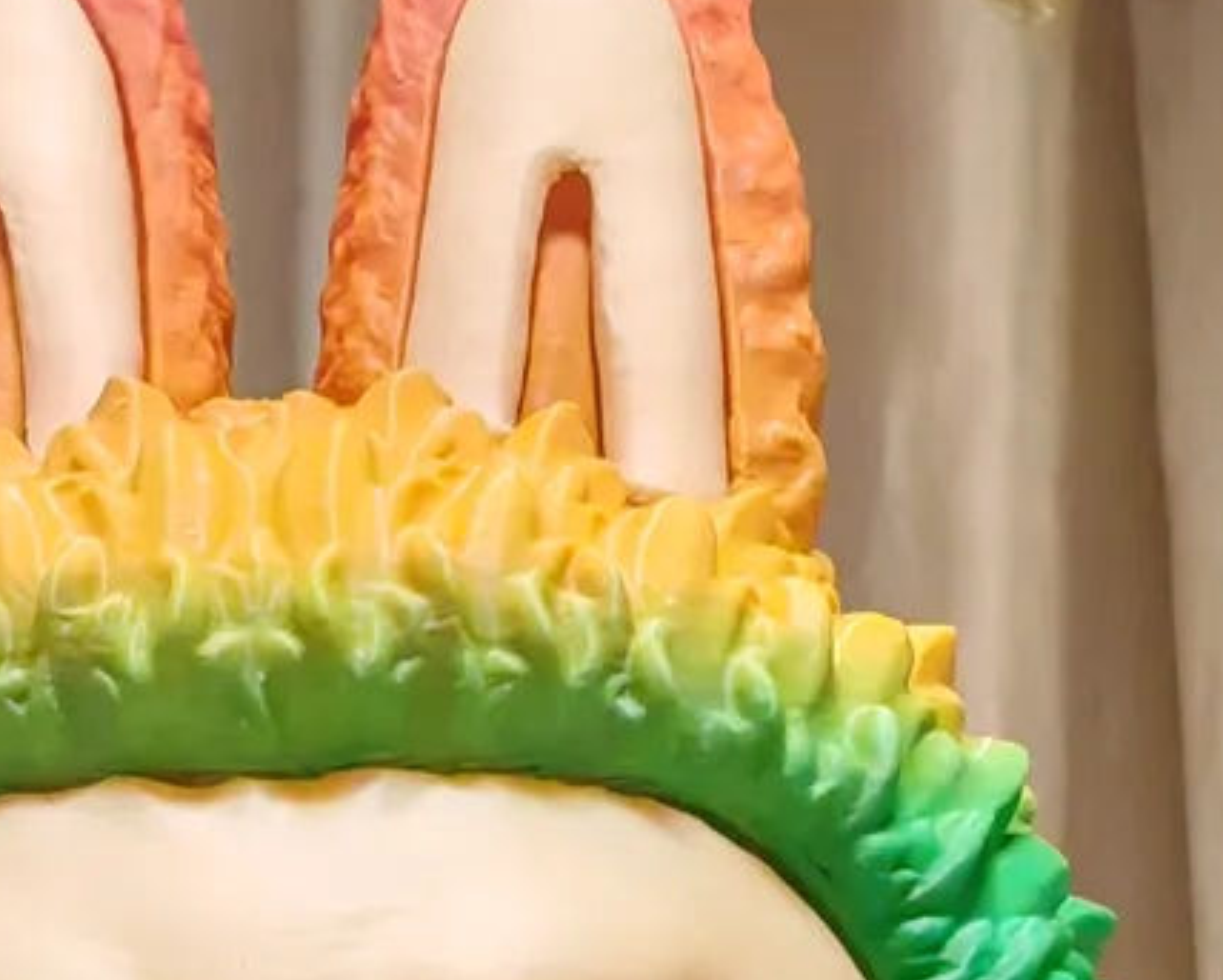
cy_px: 1524
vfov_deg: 17.3
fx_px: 2861
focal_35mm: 79
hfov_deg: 23.9
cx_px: 317
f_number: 2.2
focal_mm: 1.96
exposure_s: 1/50
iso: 400
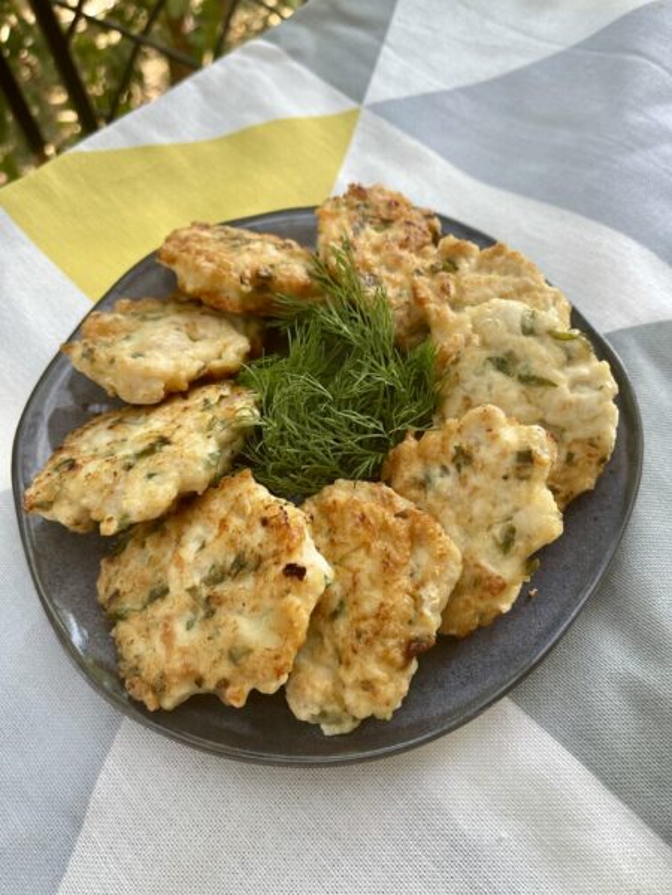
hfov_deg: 53.1
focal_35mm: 26
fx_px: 673
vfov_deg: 67.3
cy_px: 448
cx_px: 336
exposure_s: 1/121
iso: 32
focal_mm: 5.1
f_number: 1.6
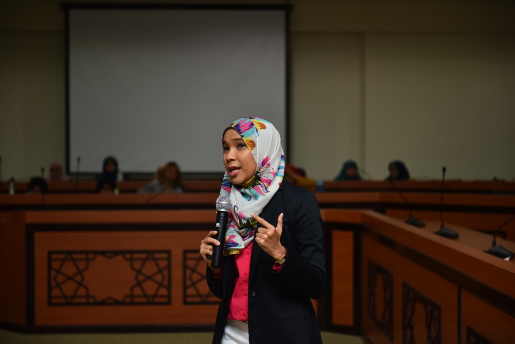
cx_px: 258
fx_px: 1001
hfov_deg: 28.8
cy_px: 172
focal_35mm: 70
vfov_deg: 19.5
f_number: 2.8
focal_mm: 70
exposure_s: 1/200
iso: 400
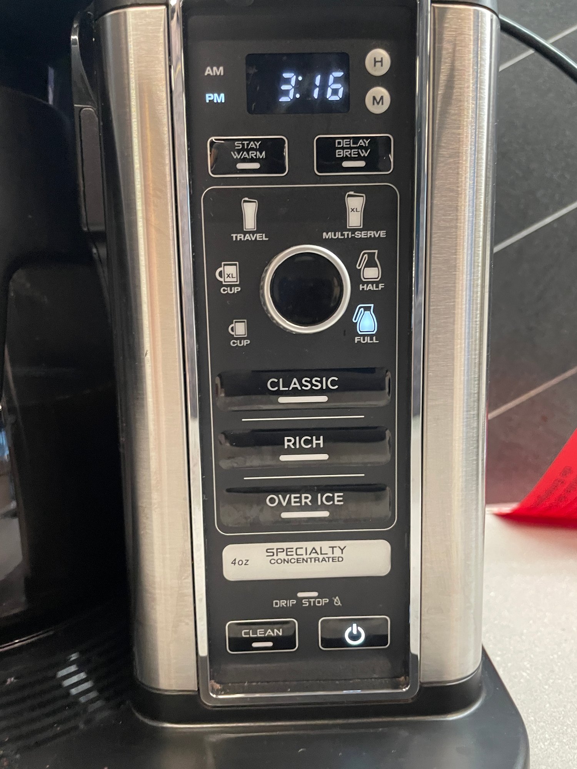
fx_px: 578
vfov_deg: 67.3
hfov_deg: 53.1
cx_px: 288
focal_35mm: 26
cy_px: 384
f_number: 1.6
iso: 400
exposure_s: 1/60
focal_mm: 4.2
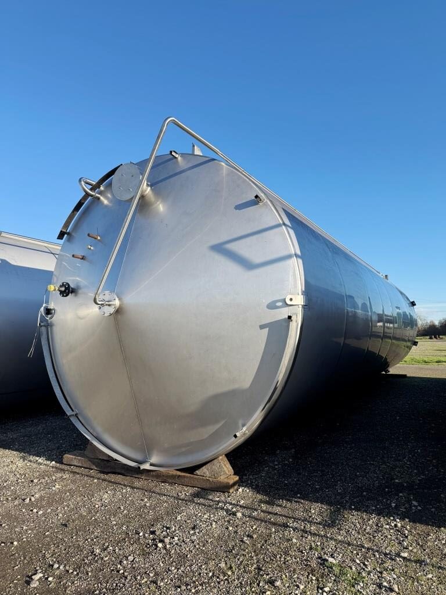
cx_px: 223
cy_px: 298
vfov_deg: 71.6
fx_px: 412
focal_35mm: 24
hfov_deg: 56.8
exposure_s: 1/2710
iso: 80
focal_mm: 6.76
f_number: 1.78
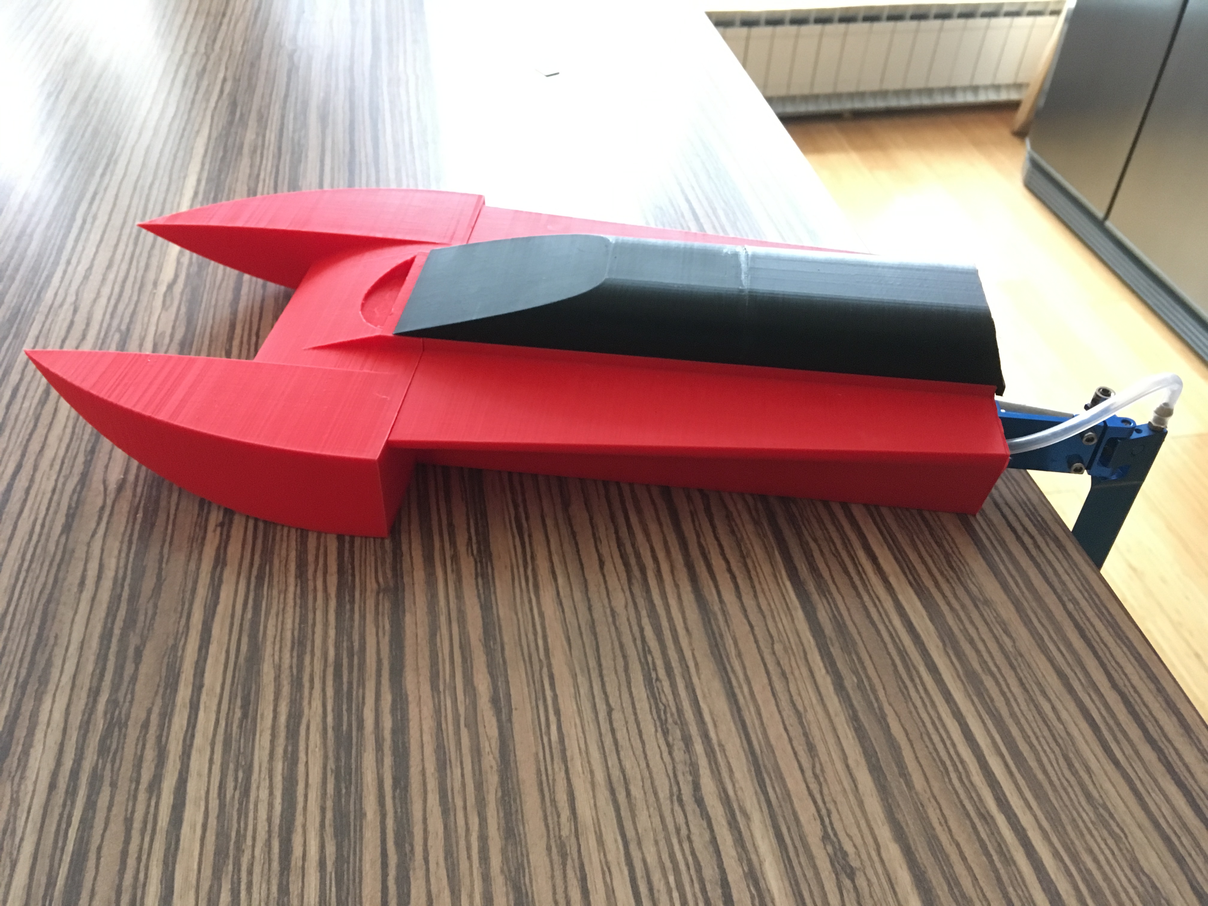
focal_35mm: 29
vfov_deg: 48.2
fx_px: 1012
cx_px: 604
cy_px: 453
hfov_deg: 61.7
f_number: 2.2
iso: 400
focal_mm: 4.15
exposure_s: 1/17
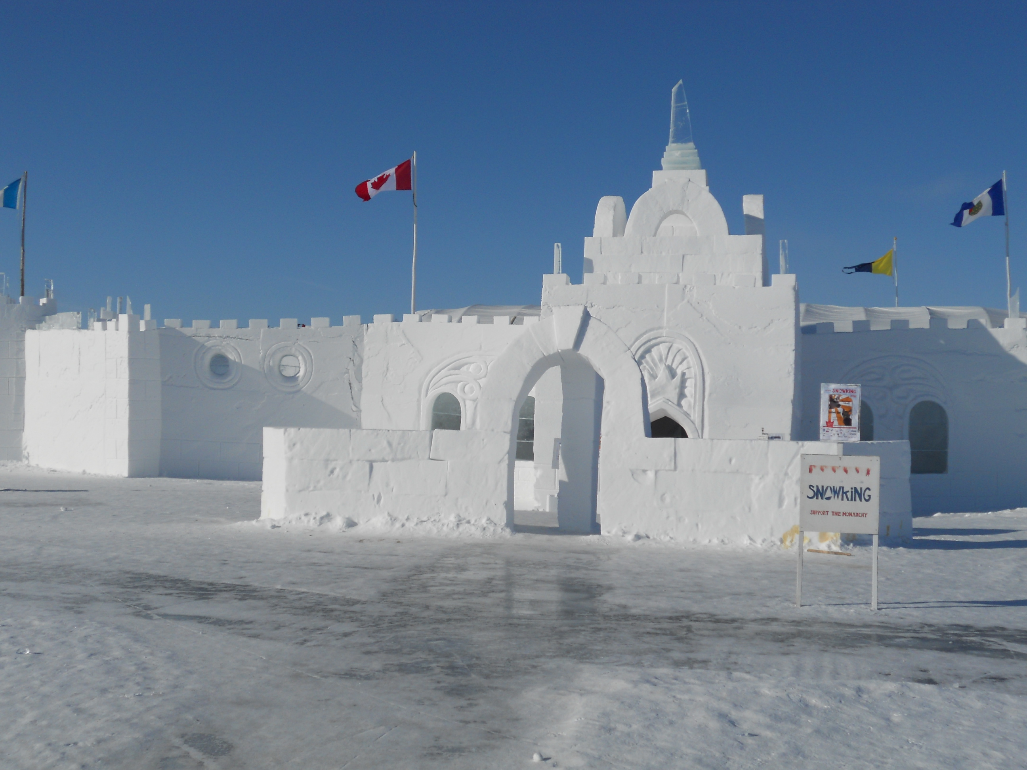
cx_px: 514
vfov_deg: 31.5
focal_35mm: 46
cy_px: 385
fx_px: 1365
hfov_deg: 41.2
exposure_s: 1/400
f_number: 10.8
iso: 80
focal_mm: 8.2
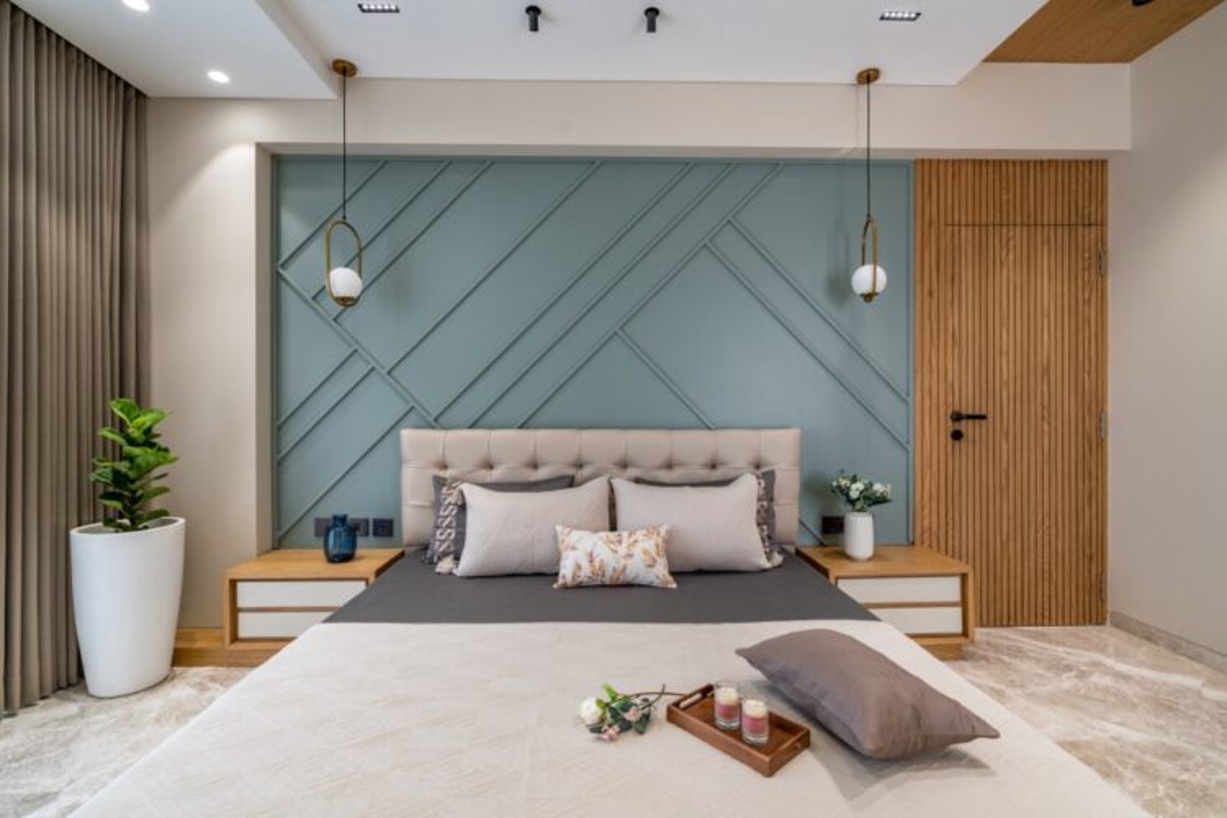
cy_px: 409
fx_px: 545
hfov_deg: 96.7
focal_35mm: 16
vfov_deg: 73.7
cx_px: 614
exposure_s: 1/8
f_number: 8
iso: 100
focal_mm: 16
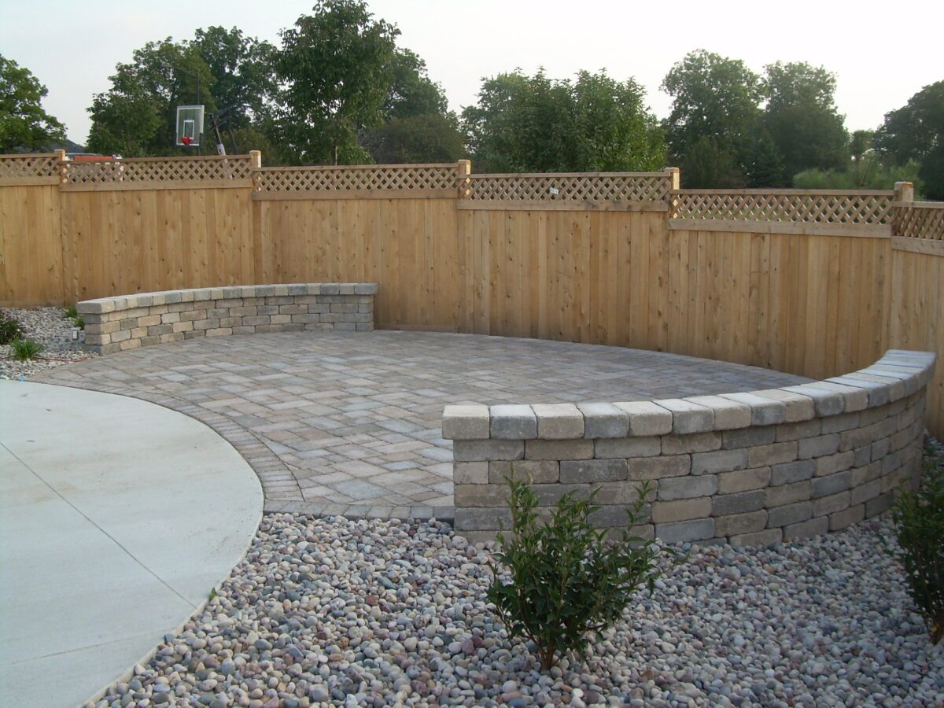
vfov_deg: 37.7
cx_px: 472
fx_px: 1036
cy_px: 354
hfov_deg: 49.0
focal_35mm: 38
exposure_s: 1/105
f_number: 4.6
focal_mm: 6.3
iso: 50
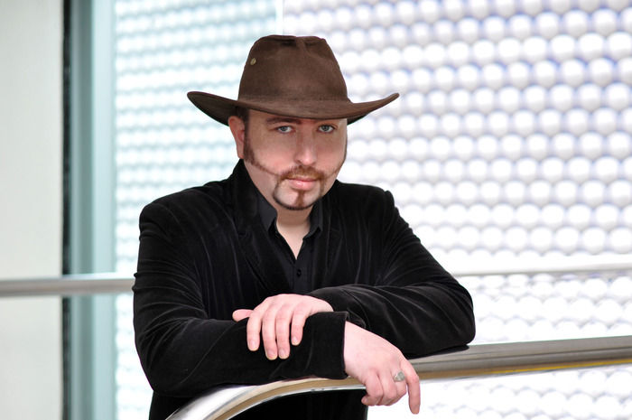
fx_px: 1315
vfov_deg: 18.1
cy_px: 210
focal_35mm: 75
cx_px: 316
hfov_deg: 27.0
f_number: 2.8
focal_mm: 50
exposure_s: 1/125
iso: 200
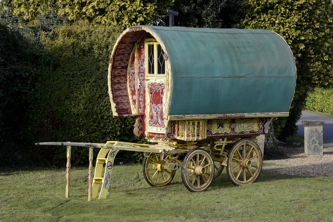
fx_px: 833
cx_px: 166
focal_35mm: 90
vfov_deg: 15.2
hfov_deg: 22.6
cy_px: 111
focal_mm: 90
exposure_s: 1/13
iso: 100
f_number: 20
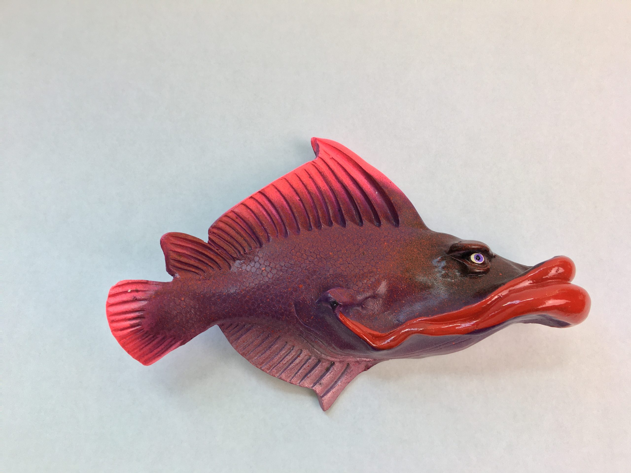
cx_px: 316
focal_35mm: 29
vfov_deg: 48.2
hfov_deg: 61.7
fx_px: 529
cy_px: 236
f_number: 2.2
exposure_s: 1/60
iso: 25
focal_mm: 4.15
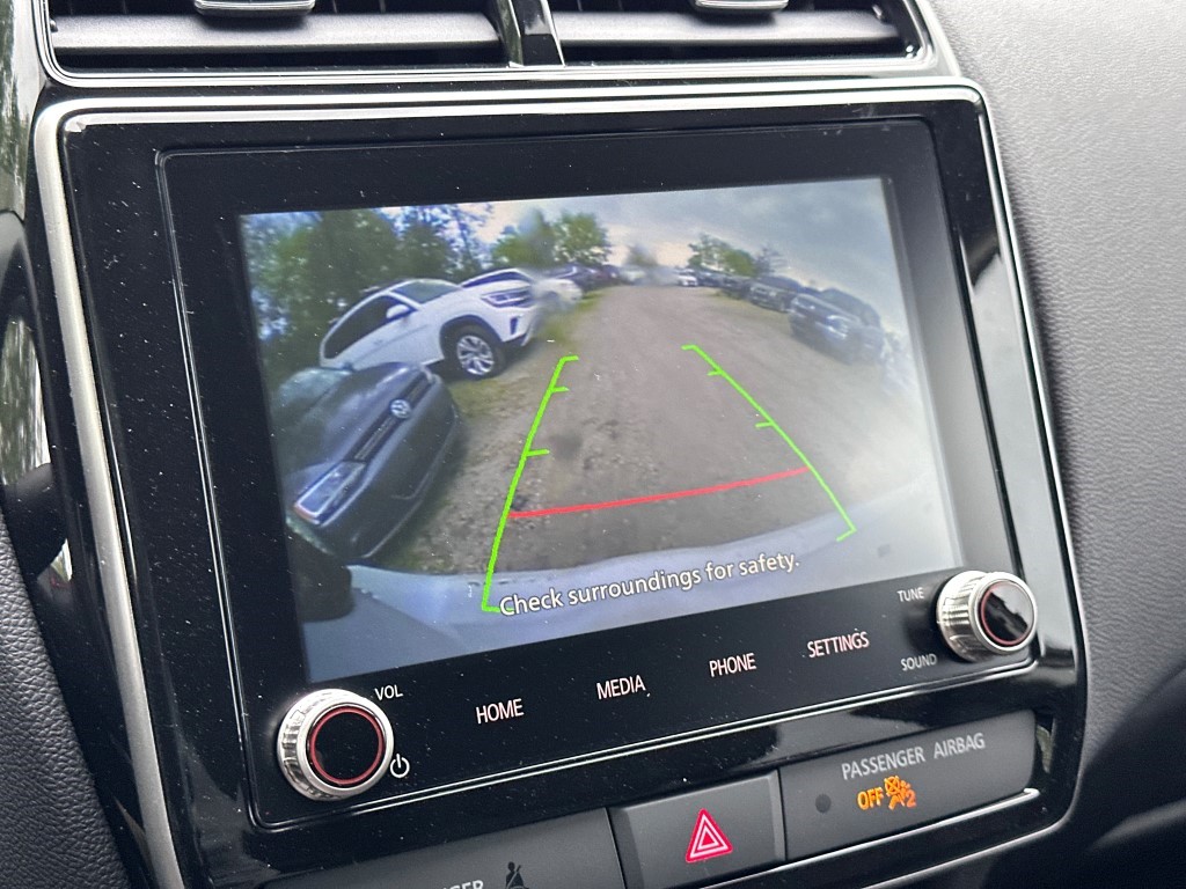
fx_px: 1645
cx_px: 593
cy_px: 444
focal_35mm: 48
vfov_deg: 30.3
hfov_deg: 39.7
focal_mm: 6.86
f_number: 1.78
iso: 200
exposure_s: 1/33
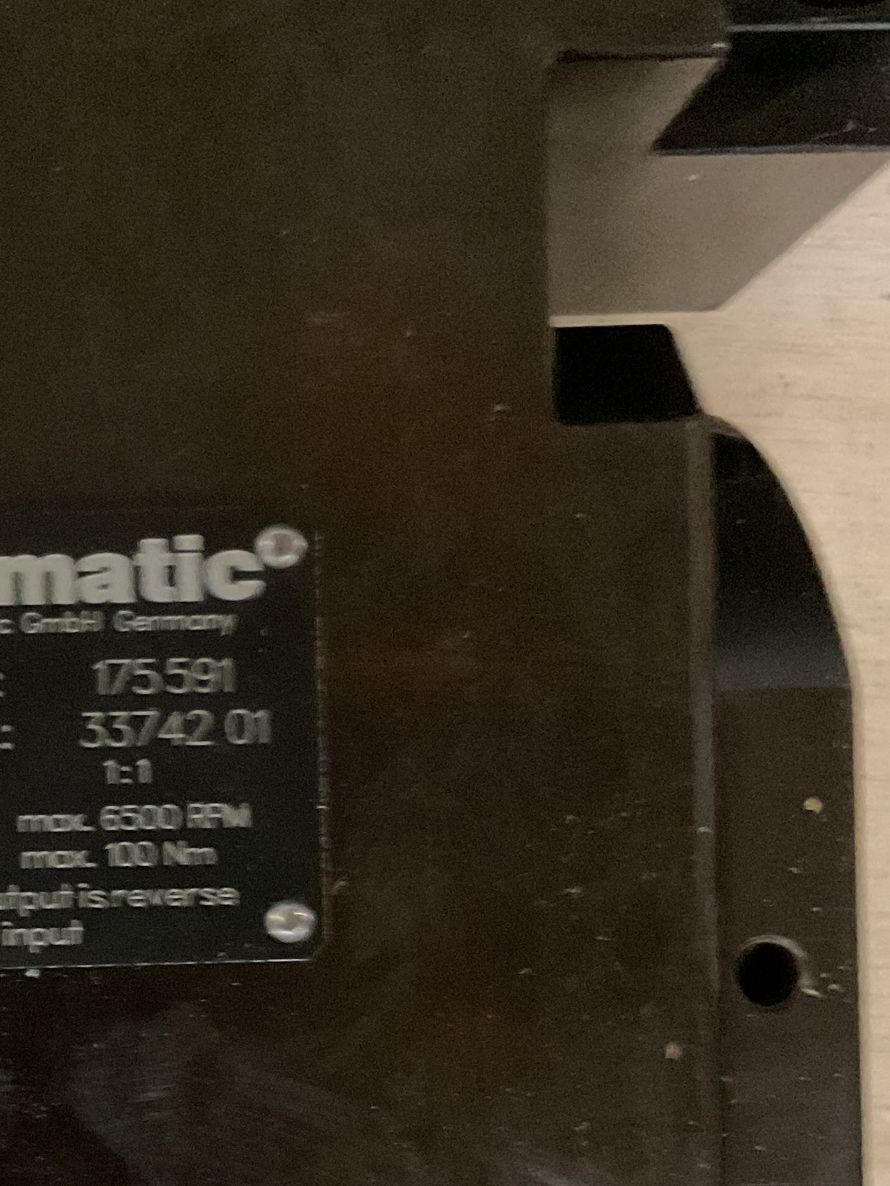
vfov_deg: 30.9
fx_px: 2090
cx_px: 97
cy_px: 944
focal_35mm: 61
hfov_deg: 23.4
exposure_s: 1/17
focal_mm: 3
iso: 500
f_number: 1.8
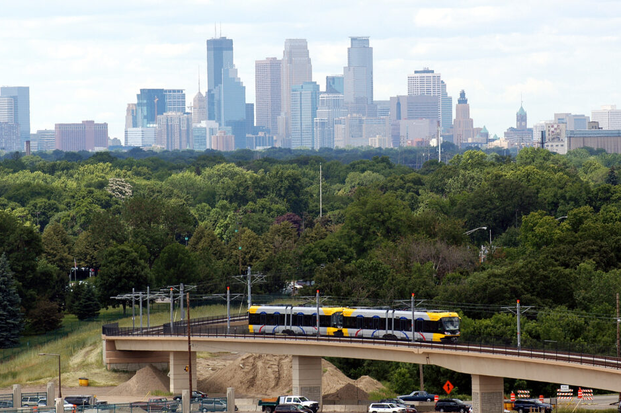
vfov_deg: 4.2
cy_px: 220
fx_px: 5638
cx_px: 310
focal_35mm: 327
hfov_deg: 6.3
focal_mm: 200
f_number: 5.6
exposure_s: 1/500
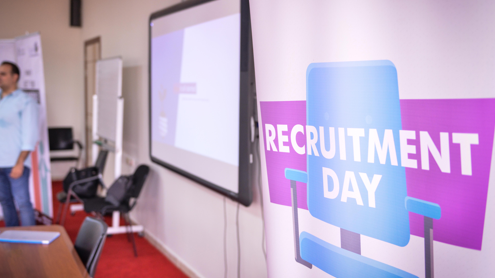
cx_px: 217
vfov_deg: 27.1
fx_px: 578
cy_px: 132
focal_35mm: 44
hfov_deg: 46.3
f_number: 2.8
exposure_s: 1/200
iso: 1250
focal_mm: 35
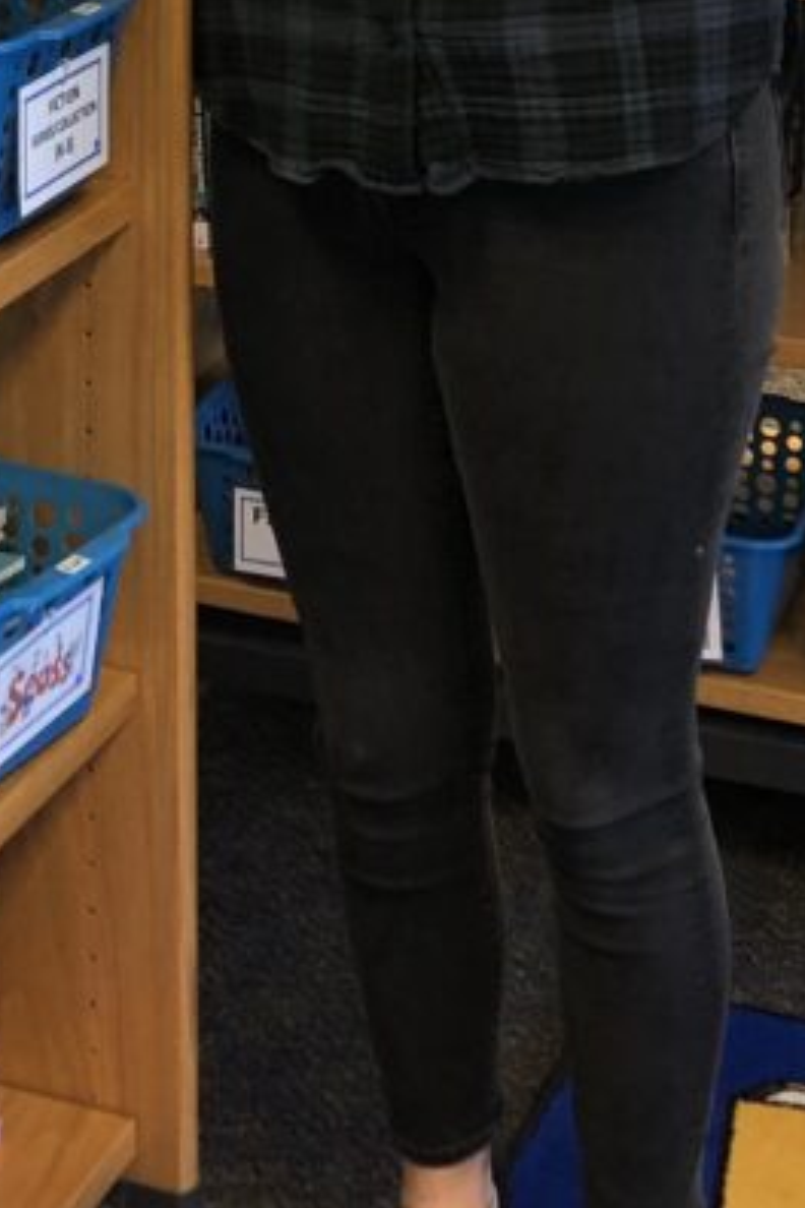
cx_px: 34
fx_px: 3220
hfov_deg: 14.1
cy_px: -310
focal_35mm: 96
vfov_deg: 19.7
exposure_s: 1/15
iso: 40
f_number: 1.8
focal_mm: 3.99
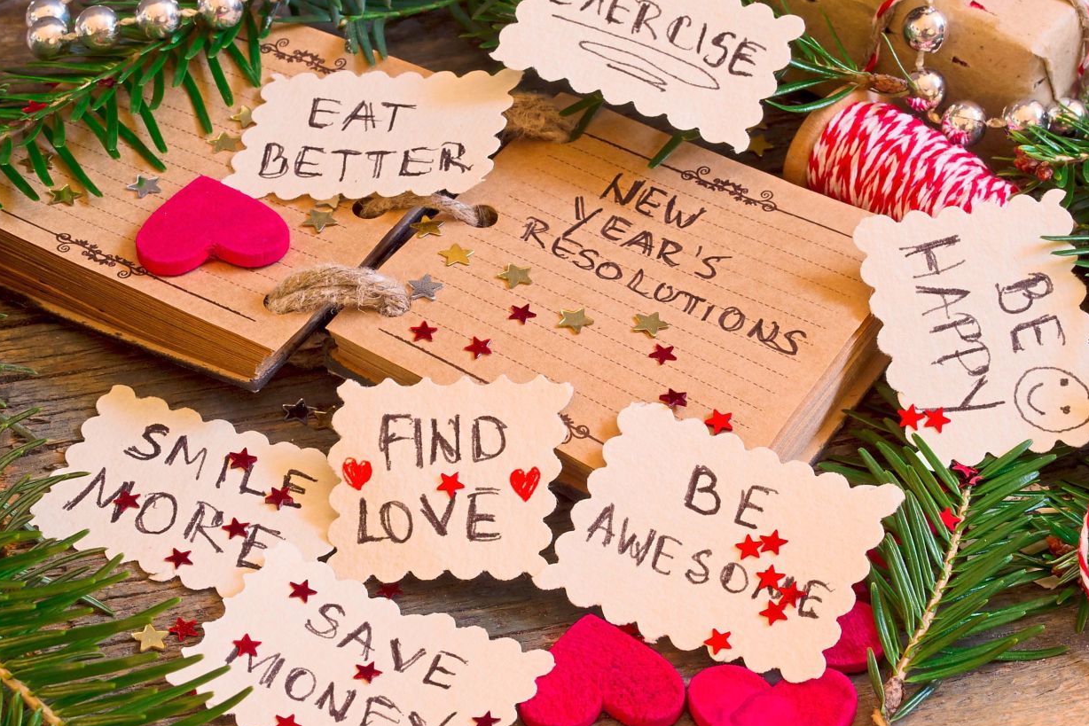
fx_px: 3176
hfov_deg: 19.5
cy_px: 369
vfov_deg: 13.0
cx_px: 542
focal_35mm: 105
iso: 200
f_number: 14
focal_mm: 50
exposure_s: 1
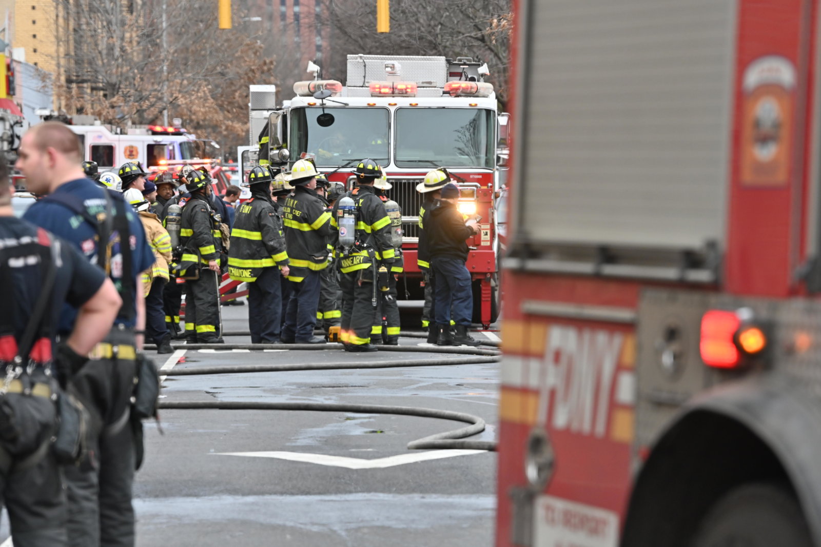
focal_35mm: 200
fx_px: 4561
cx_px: 410
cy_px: 274
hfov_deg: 10.3
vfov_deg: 6.9
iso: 800
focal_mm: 200
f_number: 6.3
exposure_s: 1/400
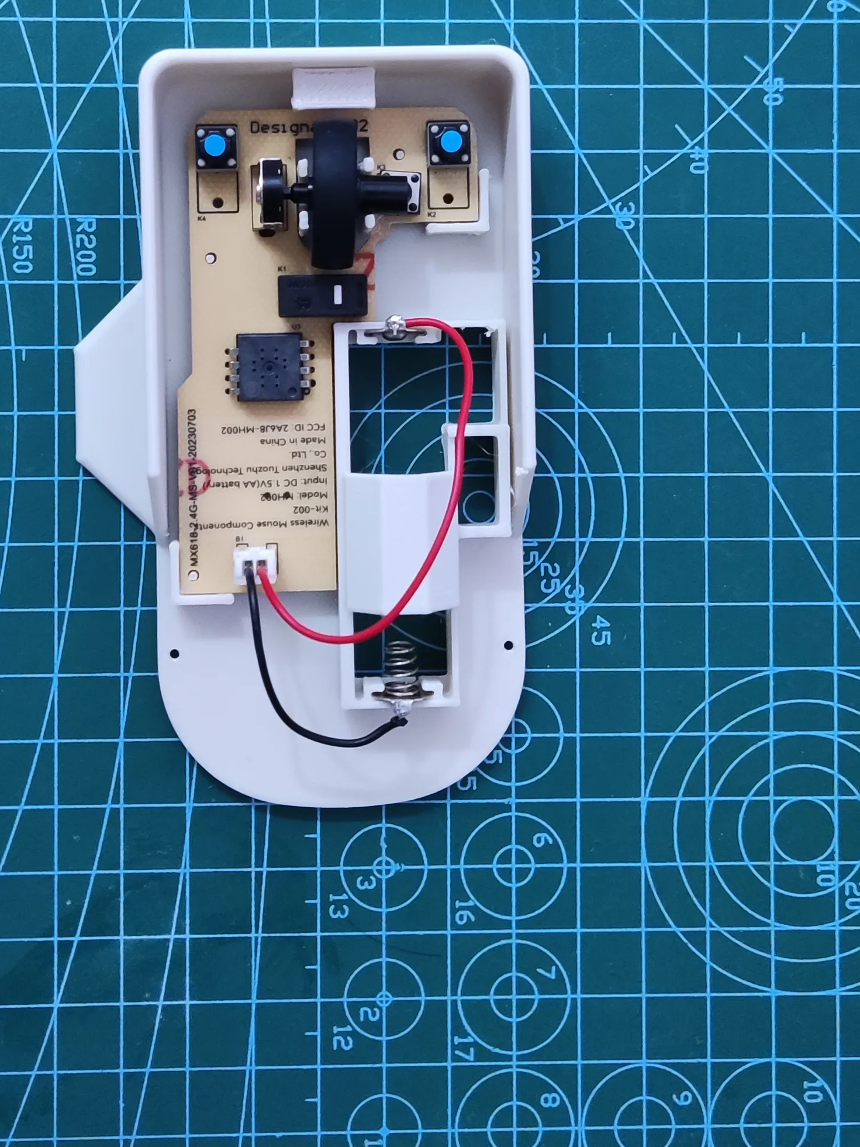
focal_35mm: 51
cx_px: 347
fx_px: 1689
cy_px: 360
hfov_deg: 28.5
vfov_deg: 37.0
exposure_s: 1/40
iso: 771
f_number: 1.79
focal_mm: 4.71
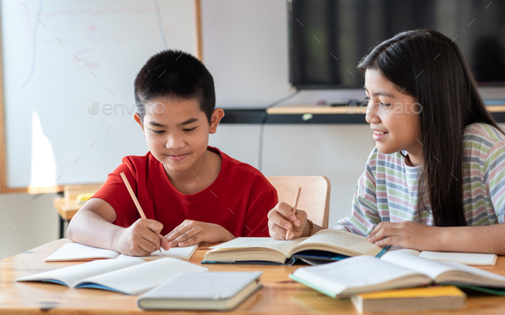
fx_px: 1197
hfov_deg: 23.8
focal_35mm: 87
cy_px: 148
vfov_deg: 15.0
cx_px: 252
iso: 320
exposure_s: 1/160
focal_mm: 85
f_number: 2.8
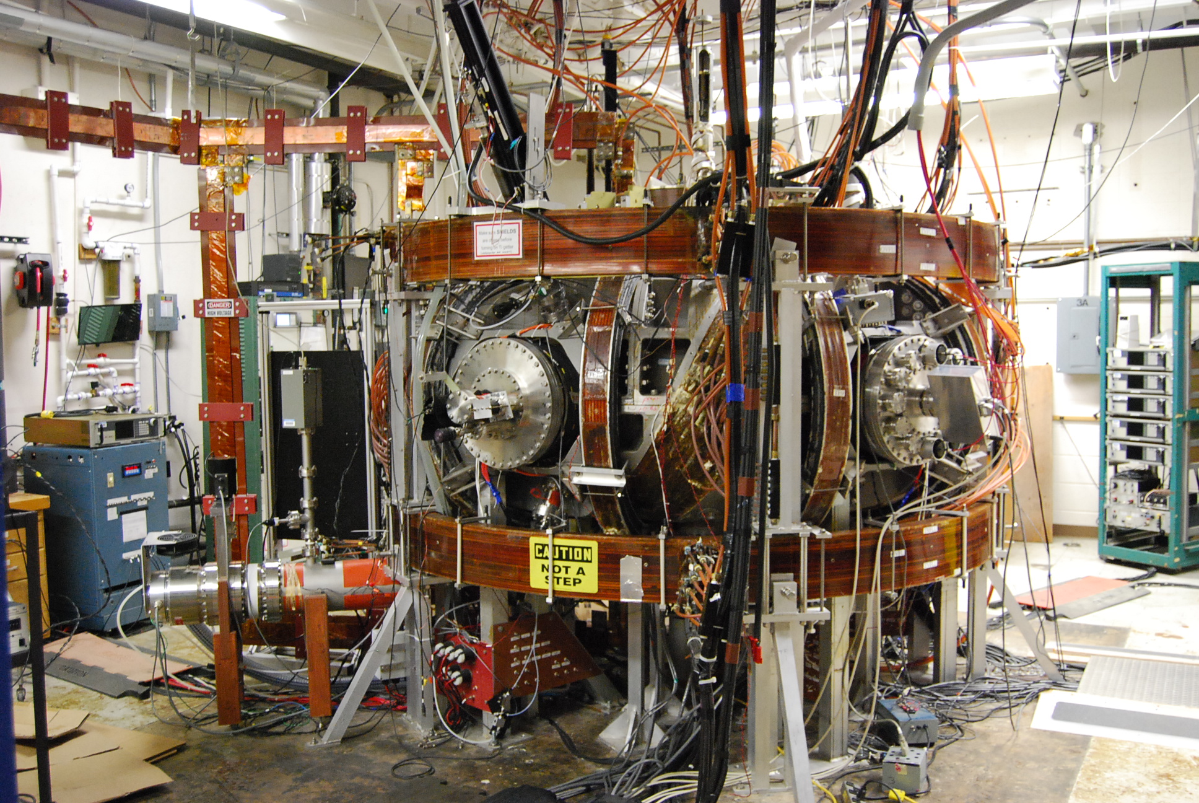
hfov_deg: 55.0
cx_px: 600
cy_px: 402
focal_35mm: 34
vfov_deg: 38.5
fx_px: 1150
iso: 1600
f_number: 3.8
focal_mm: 23
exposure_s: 1/25
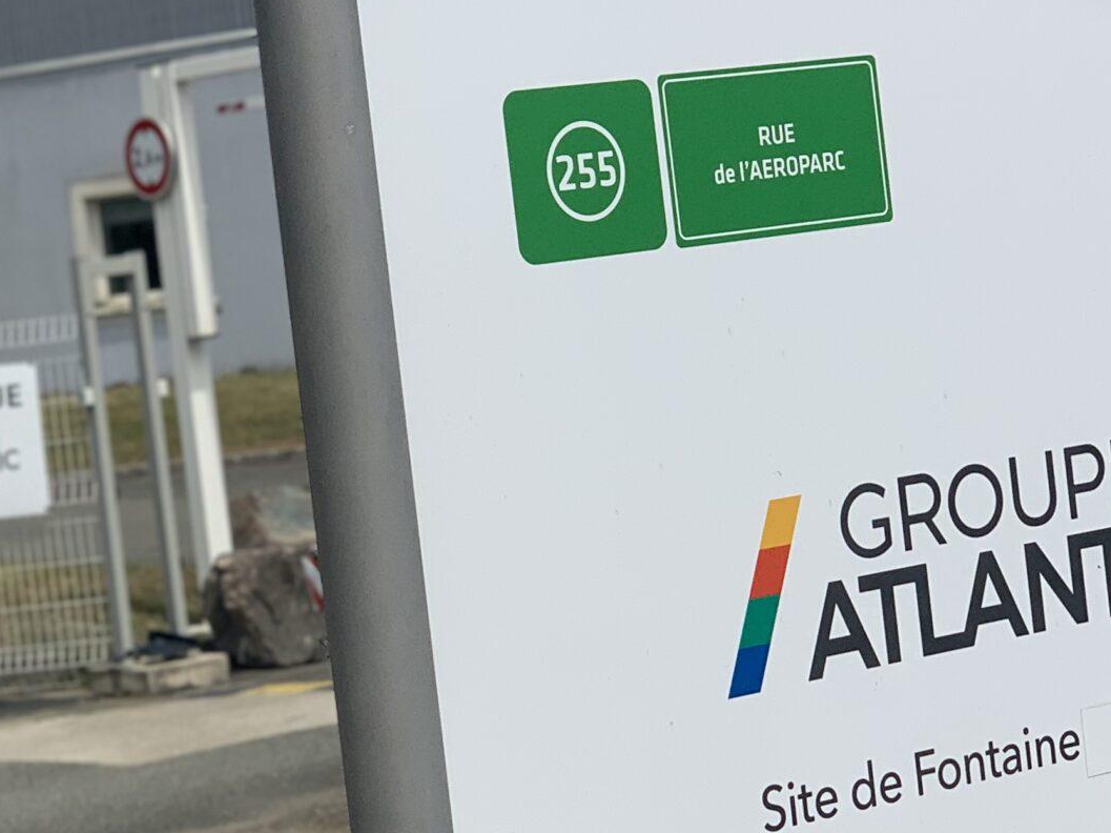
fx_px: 4043
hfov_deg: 15.5
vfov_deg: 11.8
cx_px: 229
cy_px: 446
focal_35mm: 126
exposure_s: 1/3690
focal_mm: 6
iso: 16
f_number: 2.4
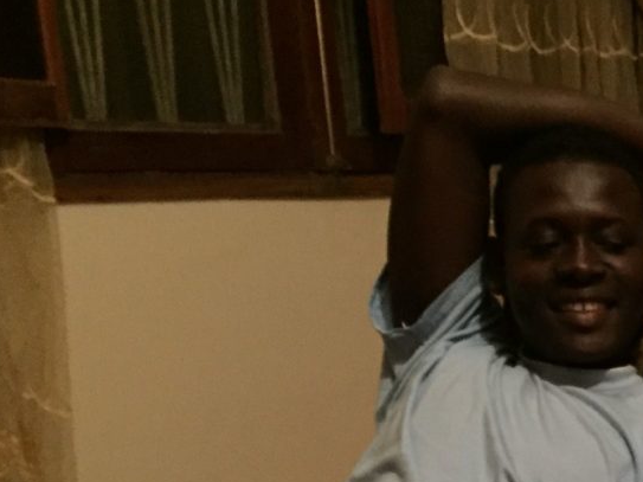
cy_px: 603
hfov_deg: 22.3
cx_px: 733
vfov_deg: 17.1
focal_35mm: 82
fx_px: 1523
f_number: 2.2
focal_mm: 4.15
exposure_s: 1/17
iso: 500
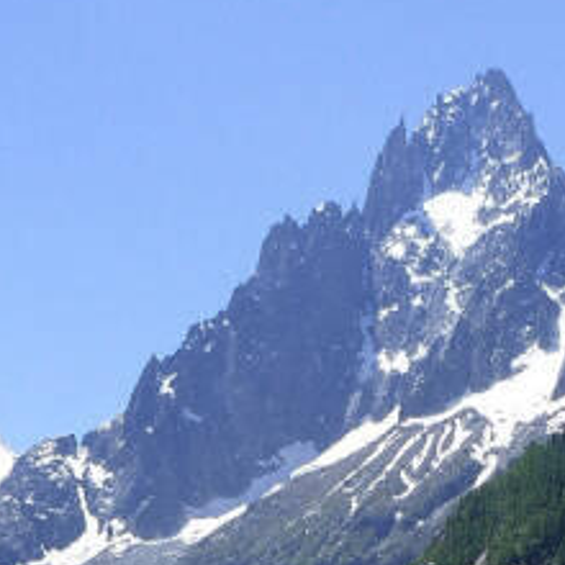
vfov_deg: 15.8
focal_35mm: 103
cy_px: 804
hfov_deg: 16.9
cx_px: 280
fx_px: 1902
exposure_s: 1/1300
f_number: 3.2
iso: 100
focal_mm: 4.5
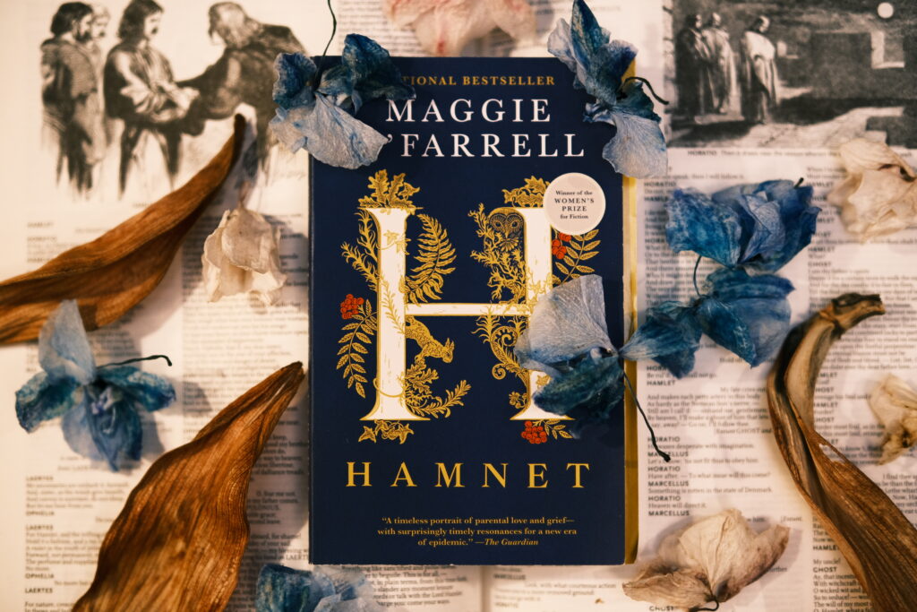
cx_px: 458
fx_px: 1911
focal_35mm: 75
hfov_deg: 27.0
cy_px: 306
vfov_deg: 18.2
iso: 640
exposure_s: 1/125
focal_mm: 50
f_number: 1
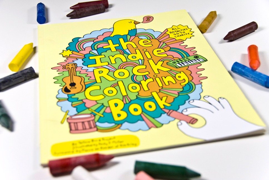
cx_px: 134
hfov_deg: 36.8
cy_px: 90
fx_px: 404
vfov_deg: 25.1
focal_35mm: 54
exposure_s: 1/160
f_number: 4.2
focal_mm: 36
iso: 200
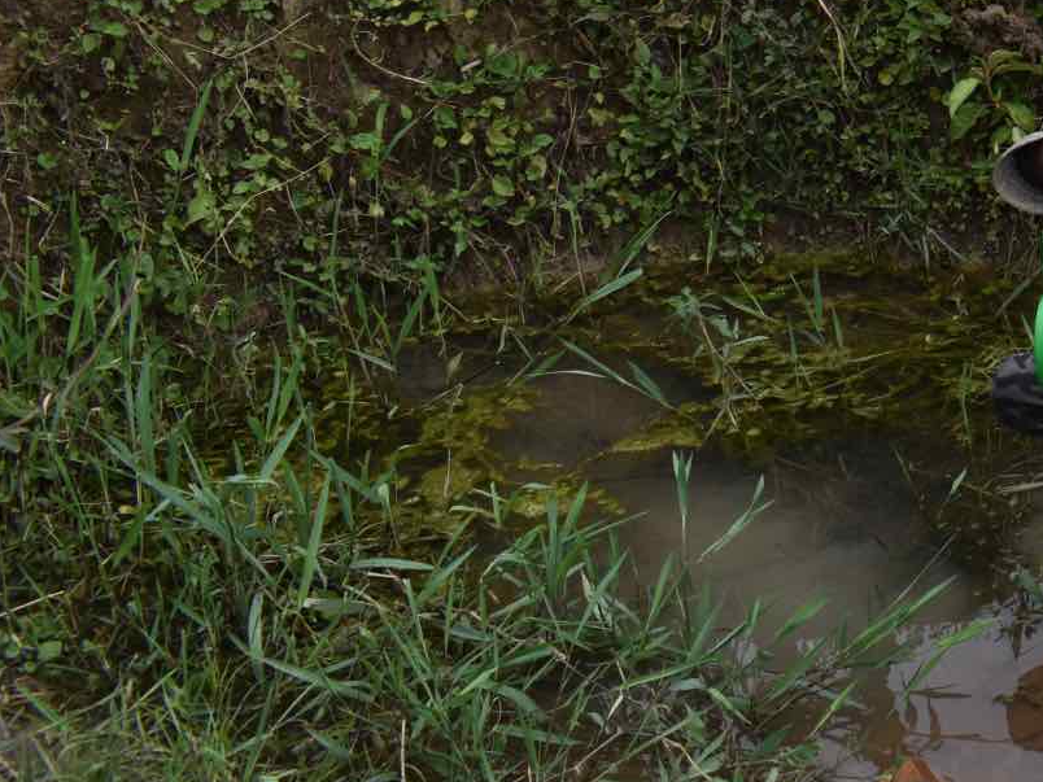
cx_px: 1402
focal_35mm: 71
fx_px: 2139
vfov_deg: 20.0
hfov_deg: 23.7
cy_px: -41
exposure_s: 1/320
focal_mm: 18
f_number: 7.1
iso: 200
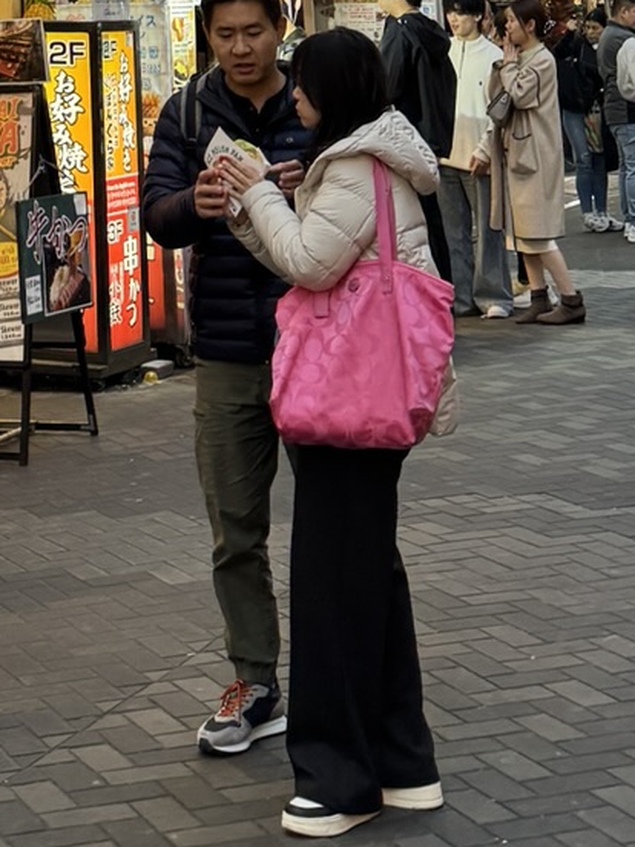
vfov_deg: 19.0
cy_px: -512
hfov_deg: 16.5
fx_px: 2128
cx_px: -64
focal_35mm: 87
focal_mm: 6.76
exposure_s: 1/120
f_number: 1.78
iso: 200
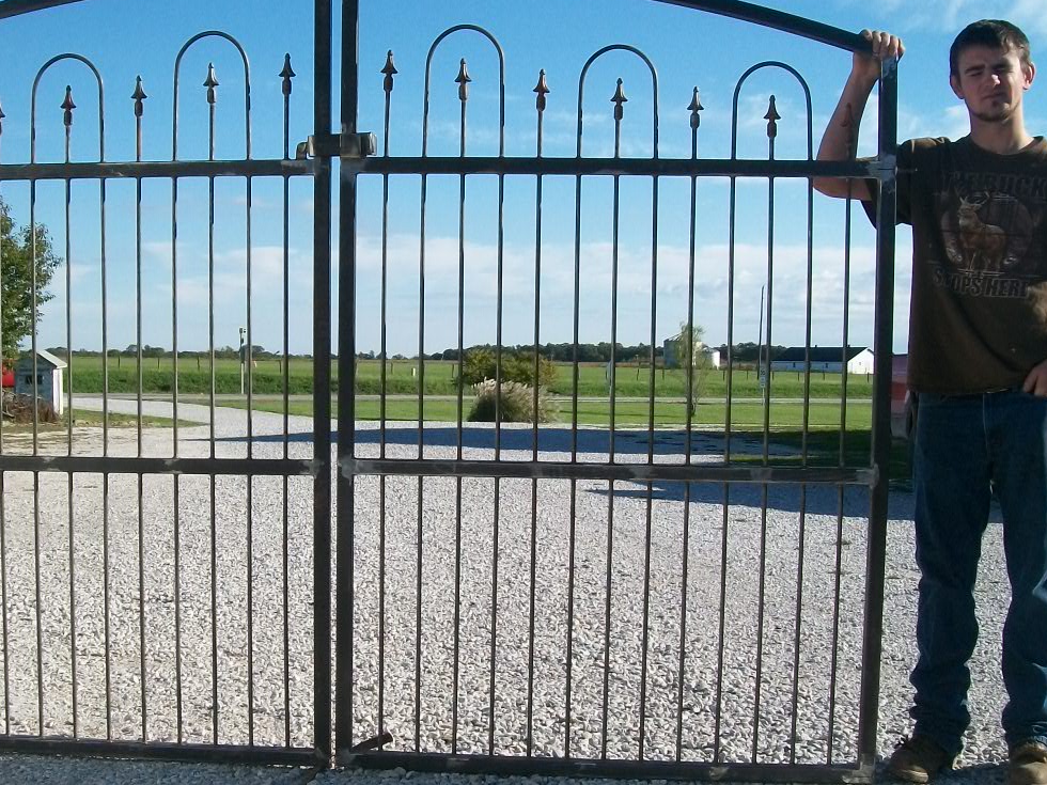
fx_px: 1422
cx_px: 393
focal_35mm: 47
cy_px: 410
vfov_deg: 30.9
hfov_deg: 40.2
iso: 80
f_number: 4.8
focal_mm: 6
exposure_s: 1/500
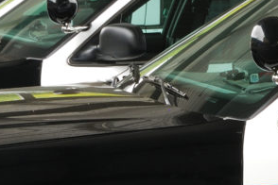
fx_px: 2100
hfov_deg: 7.5
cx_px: 352
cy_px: 132
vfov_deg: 5.1
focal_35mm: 272
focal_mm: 52
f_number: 20
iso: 100
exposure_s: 1/2
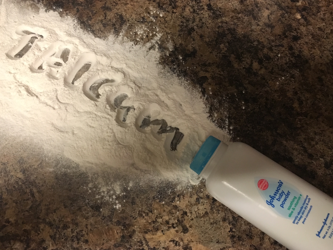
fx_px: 298
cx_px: 174
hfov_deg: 58.3
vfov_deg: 45.4
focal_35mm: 31
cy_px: 125
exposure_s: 1/30
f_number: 2.2
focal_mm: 4.15
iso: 200
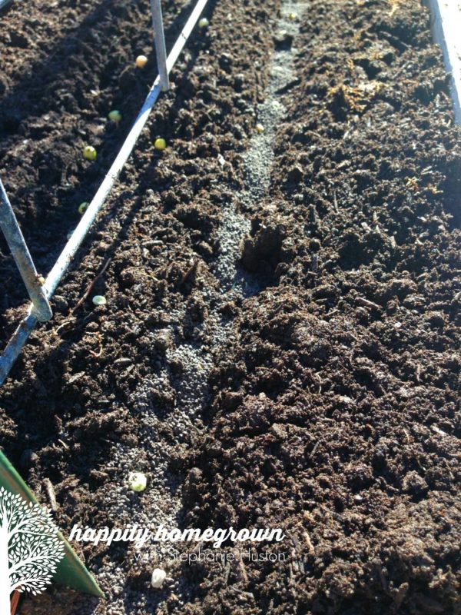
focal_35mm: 33
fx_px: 586
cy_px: 308
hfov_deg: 42.9
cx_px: 230
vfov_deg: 55.4
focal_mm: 4.12
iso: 50
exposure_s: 1/149
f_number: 2.4
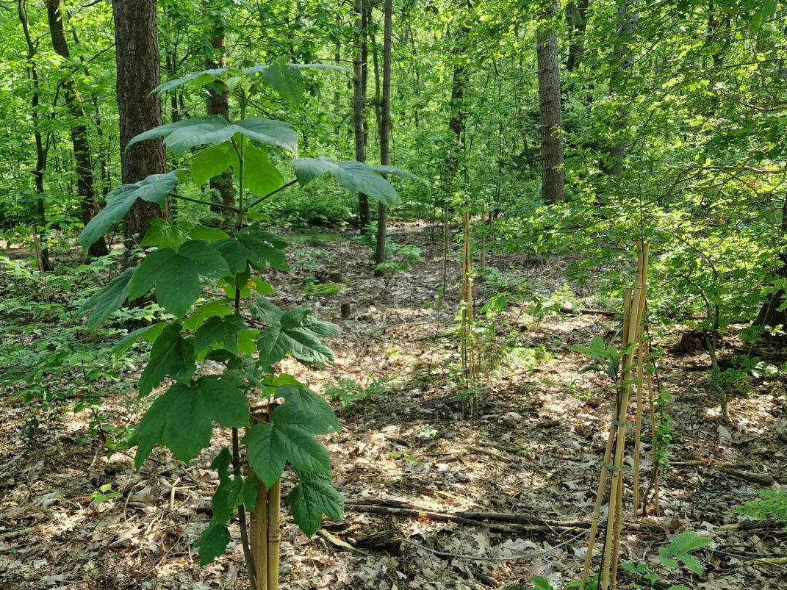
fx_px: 750
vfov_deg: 42.6
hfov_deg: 55.2
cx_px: 345
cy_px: 369
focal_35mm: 33
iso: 64
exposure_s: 1/180
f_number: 1.8
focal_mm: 5.4
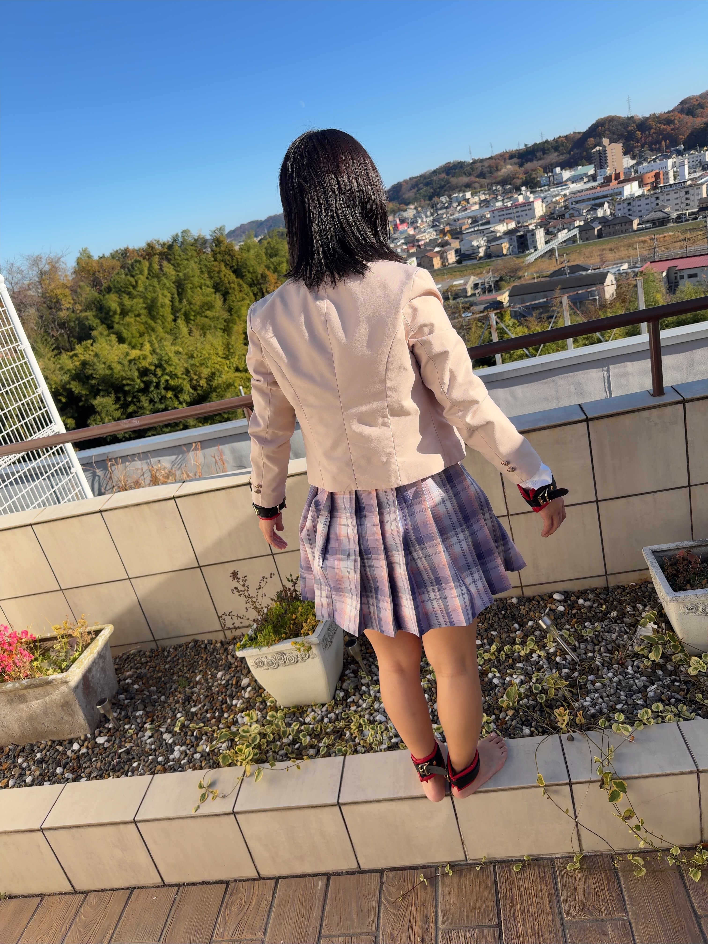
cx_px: 354
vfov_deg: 71.6
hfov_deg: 56.8
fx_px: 654
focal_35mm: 24
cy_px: 472
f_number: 1.78
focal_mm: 6.76
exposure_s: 1/3759
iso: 80
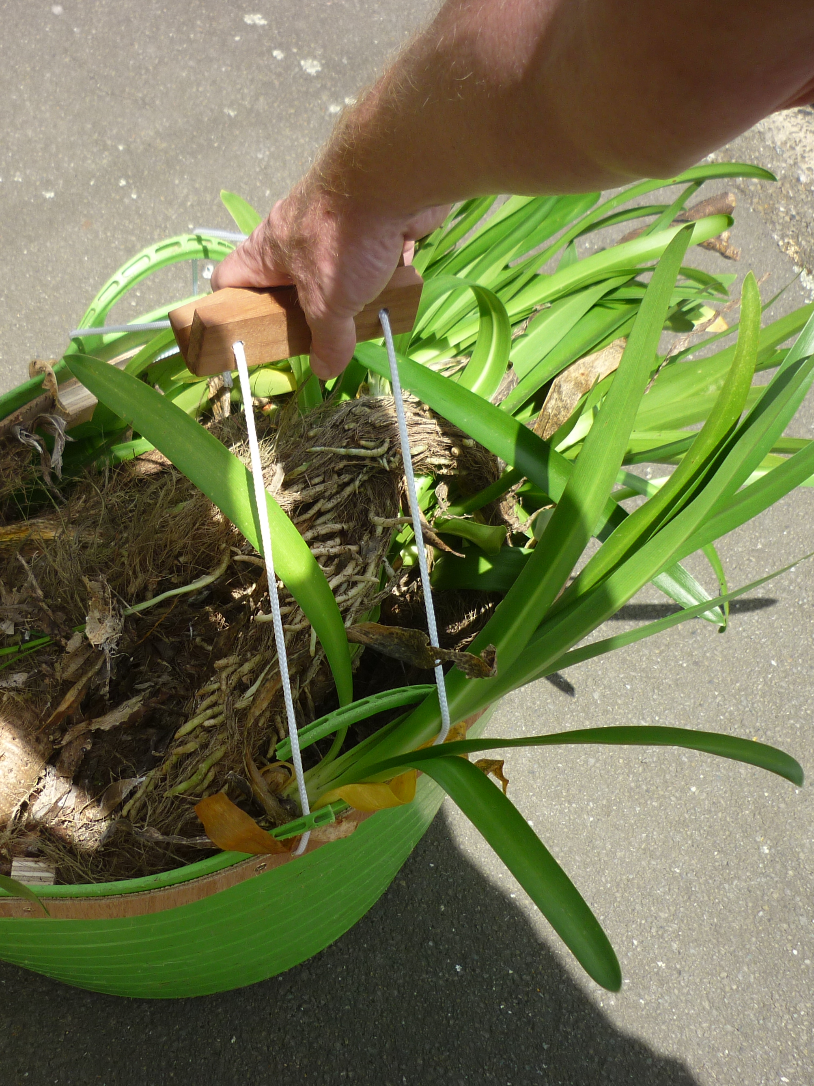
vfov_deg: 42.1
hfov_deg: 32.0
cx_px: 284
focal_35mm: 45
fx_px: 1411
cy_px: 551
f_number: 2.8
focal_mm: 5.5
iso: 80
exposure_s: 1/640
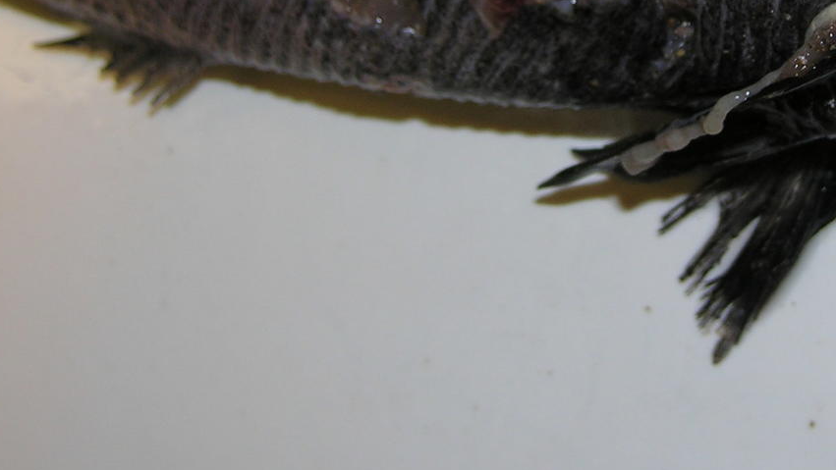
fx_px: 2239
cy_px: -59
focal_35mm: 101
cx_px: 579
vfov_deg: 11.8
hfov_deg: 21.0
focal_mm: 9.3
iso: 50
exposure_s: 1/60.1
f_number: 3.1
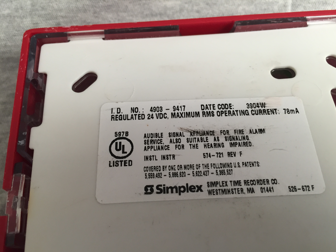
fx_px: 291
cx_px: 171
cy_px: 130
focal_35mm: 30
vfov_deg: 46.8
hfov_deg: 60.0
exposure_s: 1/30
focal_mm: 4.15
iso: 100
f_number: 2.2
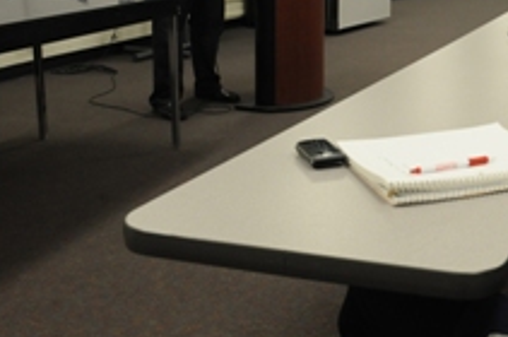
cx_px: 508
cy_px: 48
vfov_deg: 25.7
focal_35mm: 51
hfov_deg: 35.3
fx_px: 719
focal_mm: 24
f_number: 6.3
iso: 2000
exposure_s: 1/60
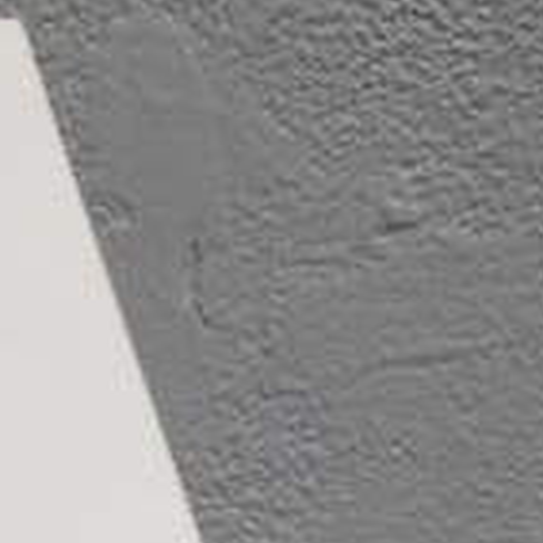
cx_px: -467
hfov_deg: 3.2
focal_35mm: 538
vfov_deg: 3.2
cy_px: 1367
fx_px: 9548
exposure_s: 1/80
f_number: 5.3
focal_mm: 48
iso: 400
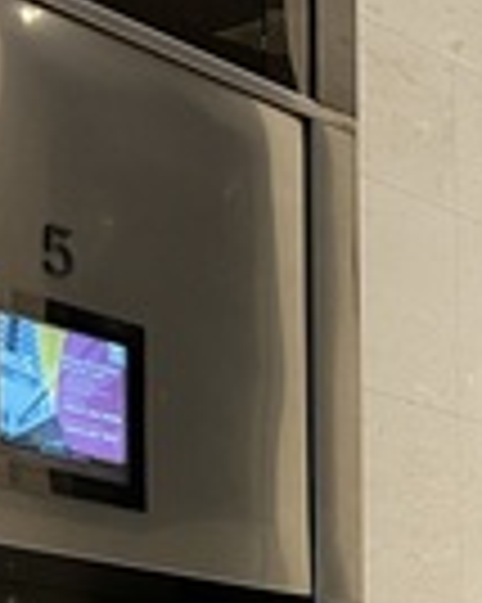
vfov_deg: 16.1
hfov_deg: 13.3
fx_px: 2035
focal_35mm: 114
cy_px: 747
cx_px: 477
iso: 160
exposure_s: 1/50
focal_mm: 5.7
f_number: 1.5
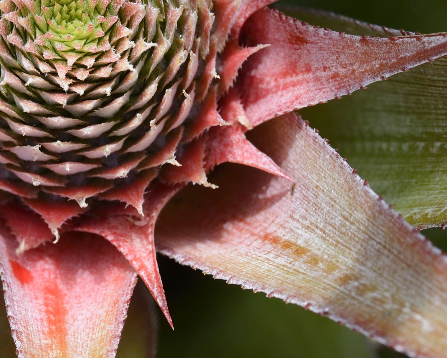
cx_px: 95
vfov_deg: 4.8
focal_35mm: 319
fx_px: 4220
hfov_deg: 6.1
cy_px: 28
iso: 400
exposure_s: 1/160
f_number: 14
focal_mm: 105
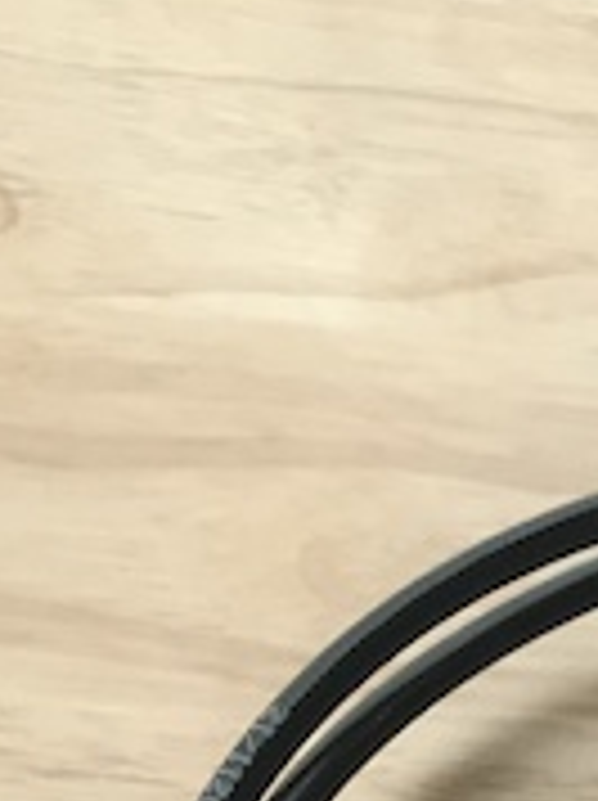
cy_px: 1647
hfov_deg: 11.4
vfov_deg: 13.3
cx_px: 800
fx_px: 2909
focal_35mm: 126
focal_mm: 3.99
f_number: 1.8
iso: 20
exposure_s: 1/359
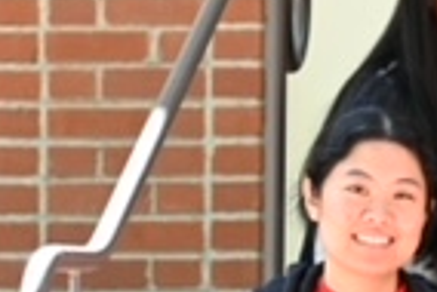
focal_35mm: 339
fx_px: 4119
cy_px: 295
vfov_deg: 4.1
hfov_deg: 5.9
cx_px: 979
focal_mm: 50
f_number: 3.2
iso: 400
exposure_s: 1/250
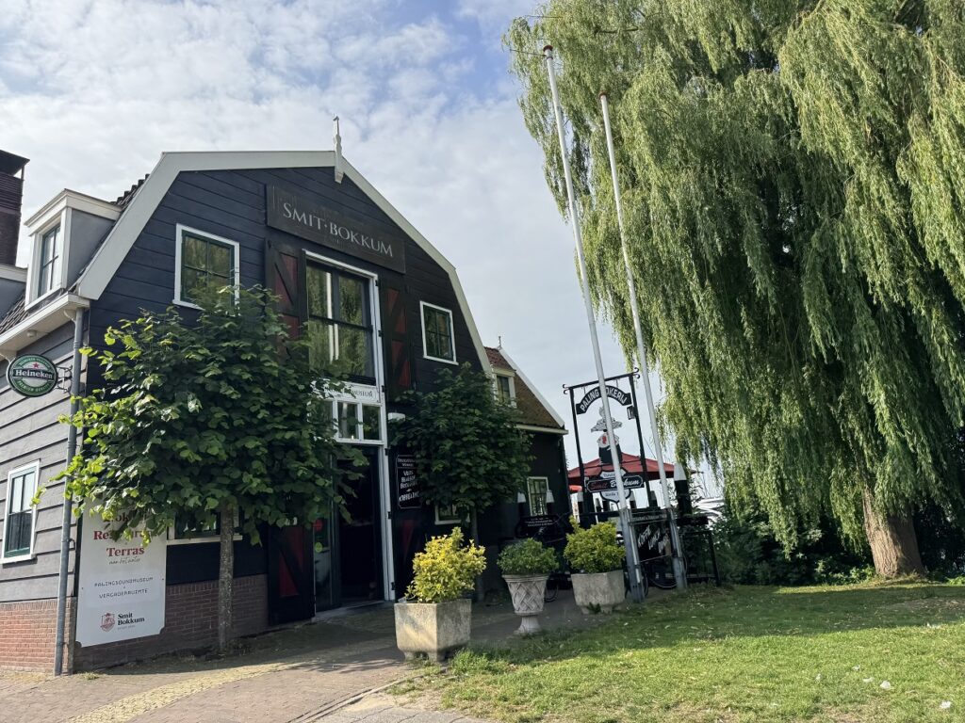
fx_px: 669
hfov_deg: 71.6
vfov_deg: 56.8
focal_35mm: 24
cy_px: 362
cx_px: 482
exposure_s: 1/3597
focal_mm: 6.76
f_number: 1.78
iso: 80
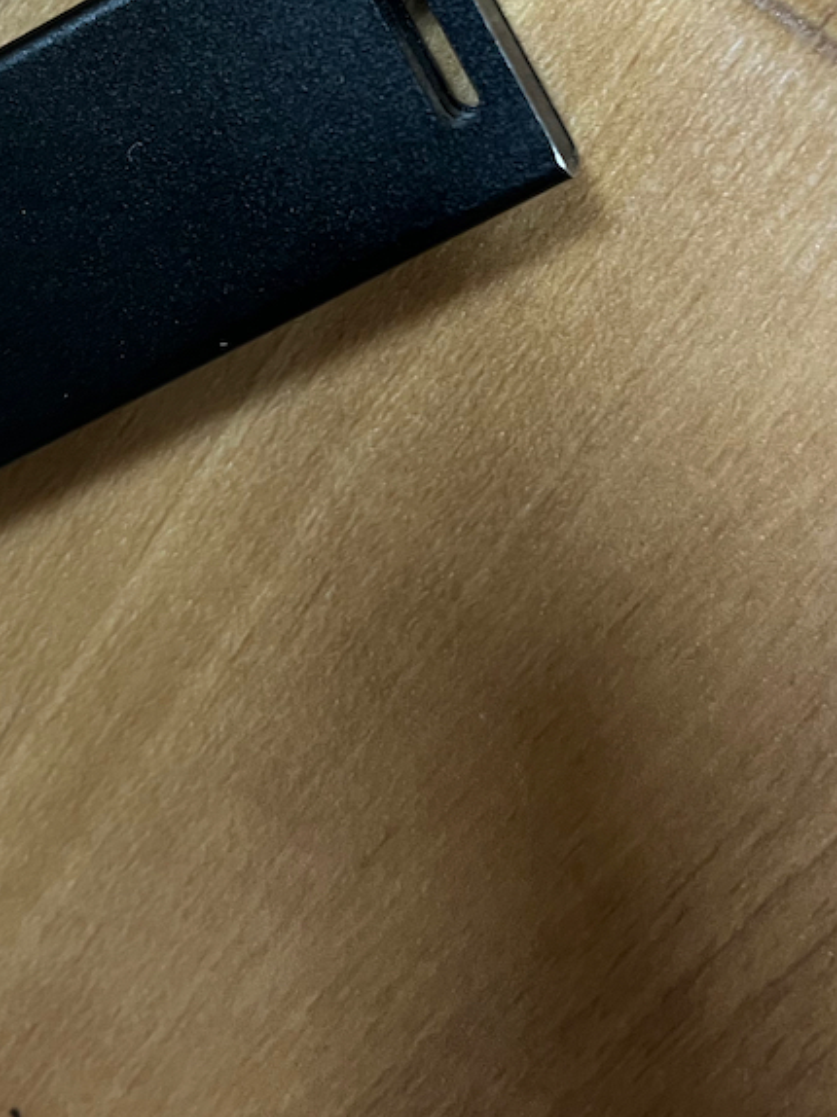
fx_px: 1871
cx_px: 323
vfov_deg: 31.5
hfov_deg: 25.2
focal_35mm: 58
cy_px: 91
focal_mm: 5.1
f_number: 1.6
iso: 250
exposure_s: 1/60
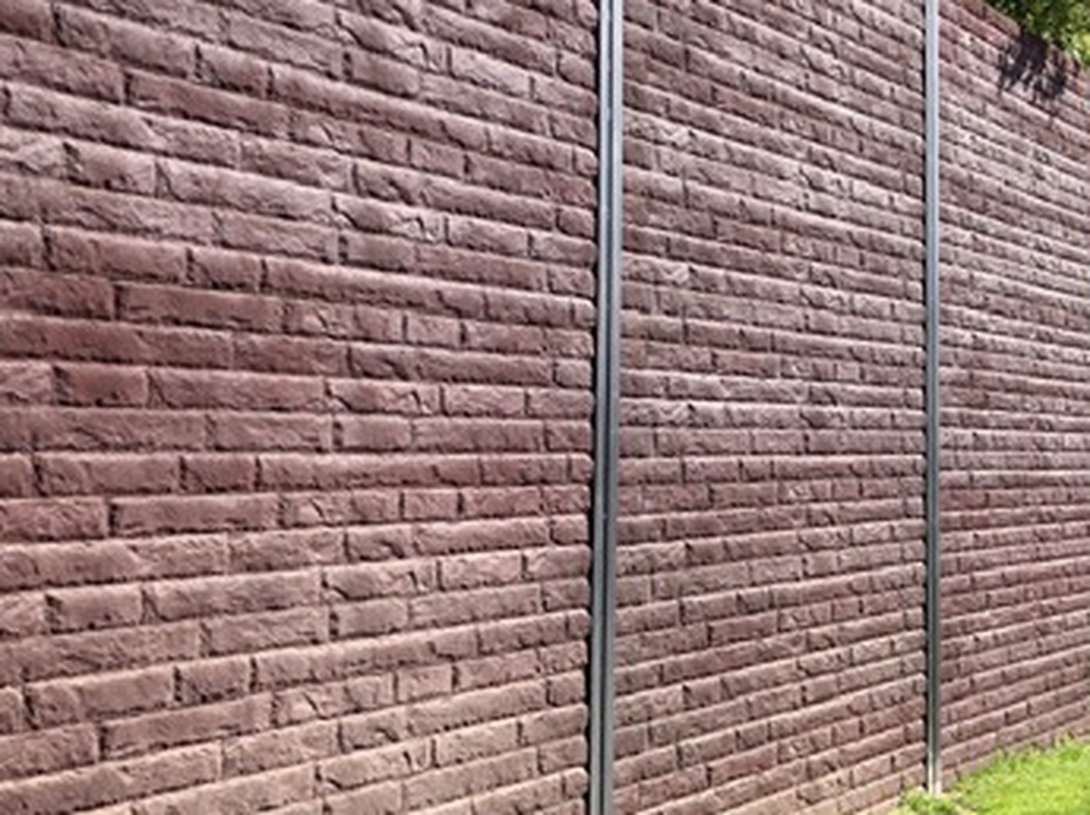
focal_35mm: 52
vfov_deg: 27.9
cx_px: 863
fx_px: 1636
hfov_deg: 35.7
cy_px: 313
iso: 20
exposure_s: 1/640
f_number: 1.8
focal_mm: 4
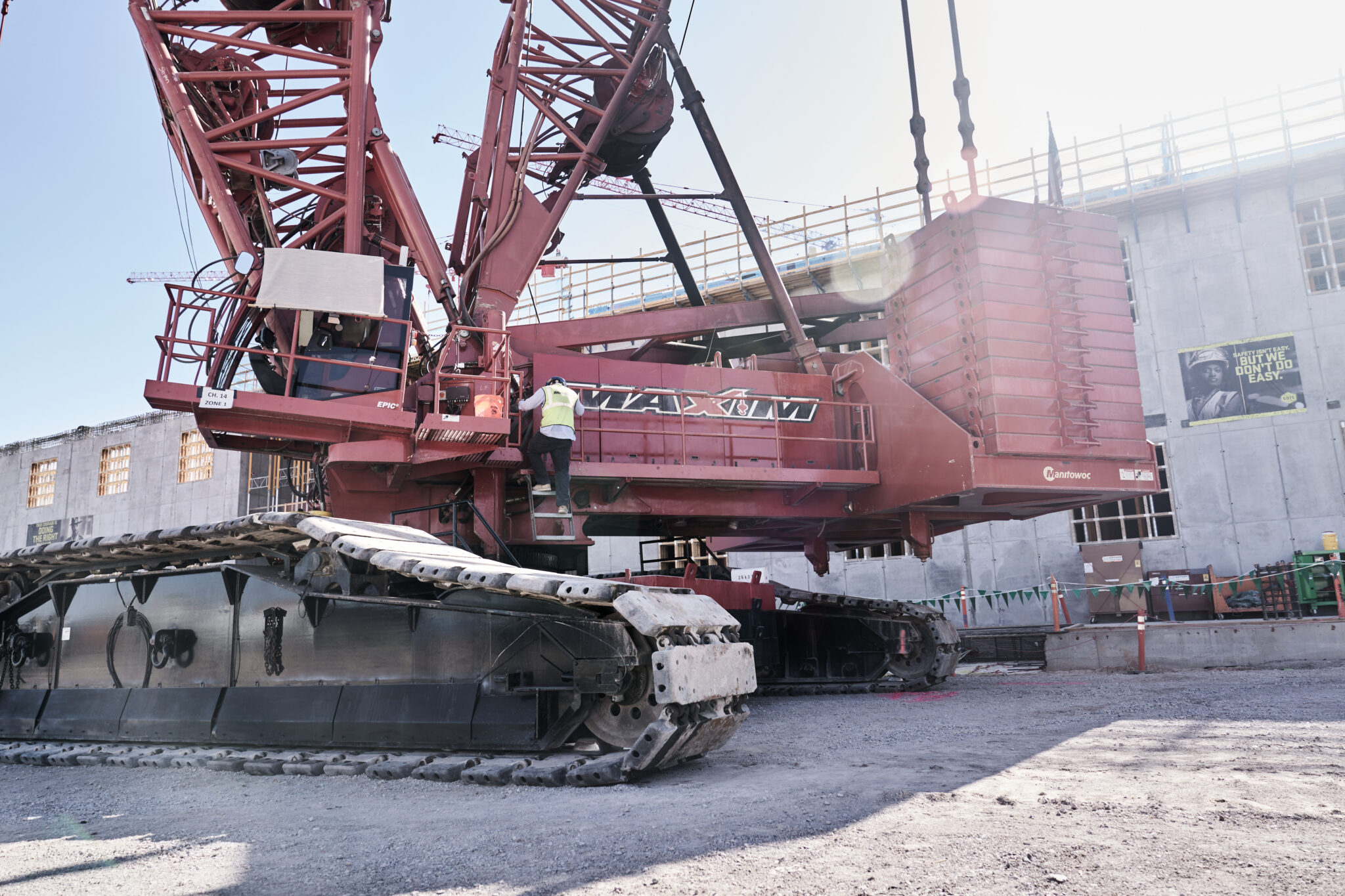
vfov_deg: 53.1
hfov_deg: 73.7
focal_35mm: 24
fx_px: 897
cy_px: 448
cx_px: 672
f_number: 3.5
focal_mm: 24
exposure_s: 1/200
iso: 125
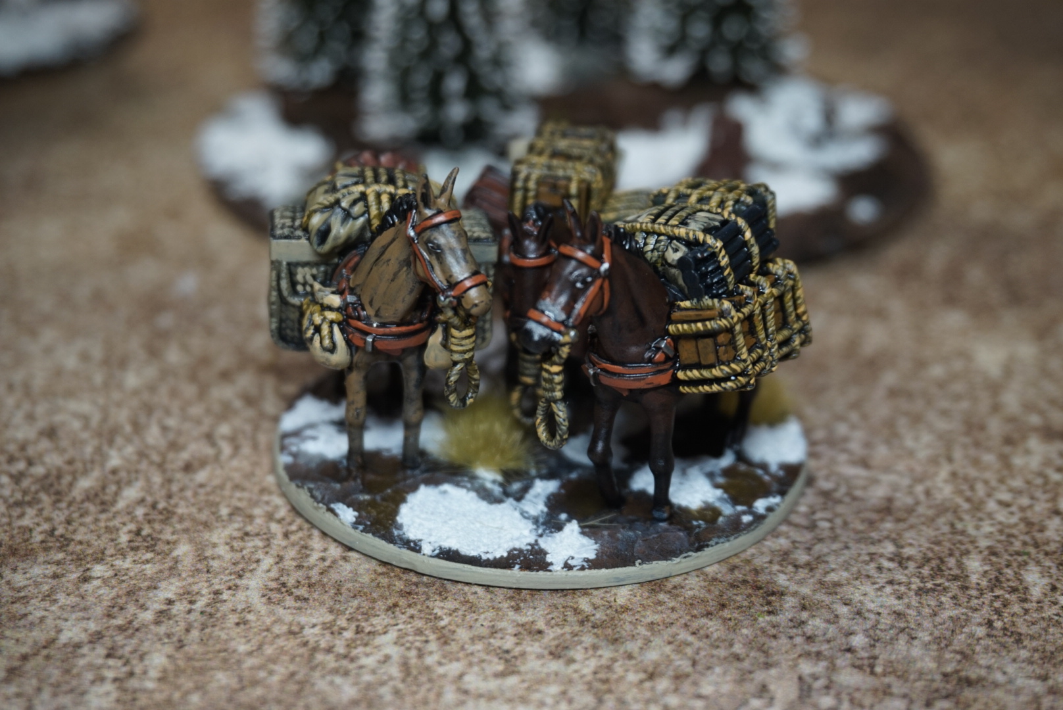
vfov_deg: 25.1
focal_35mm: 54
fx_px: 1596
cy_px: 355
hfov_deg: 36.8
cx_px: 532
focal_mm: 36
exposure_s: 1/60
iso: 400
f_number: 5.6
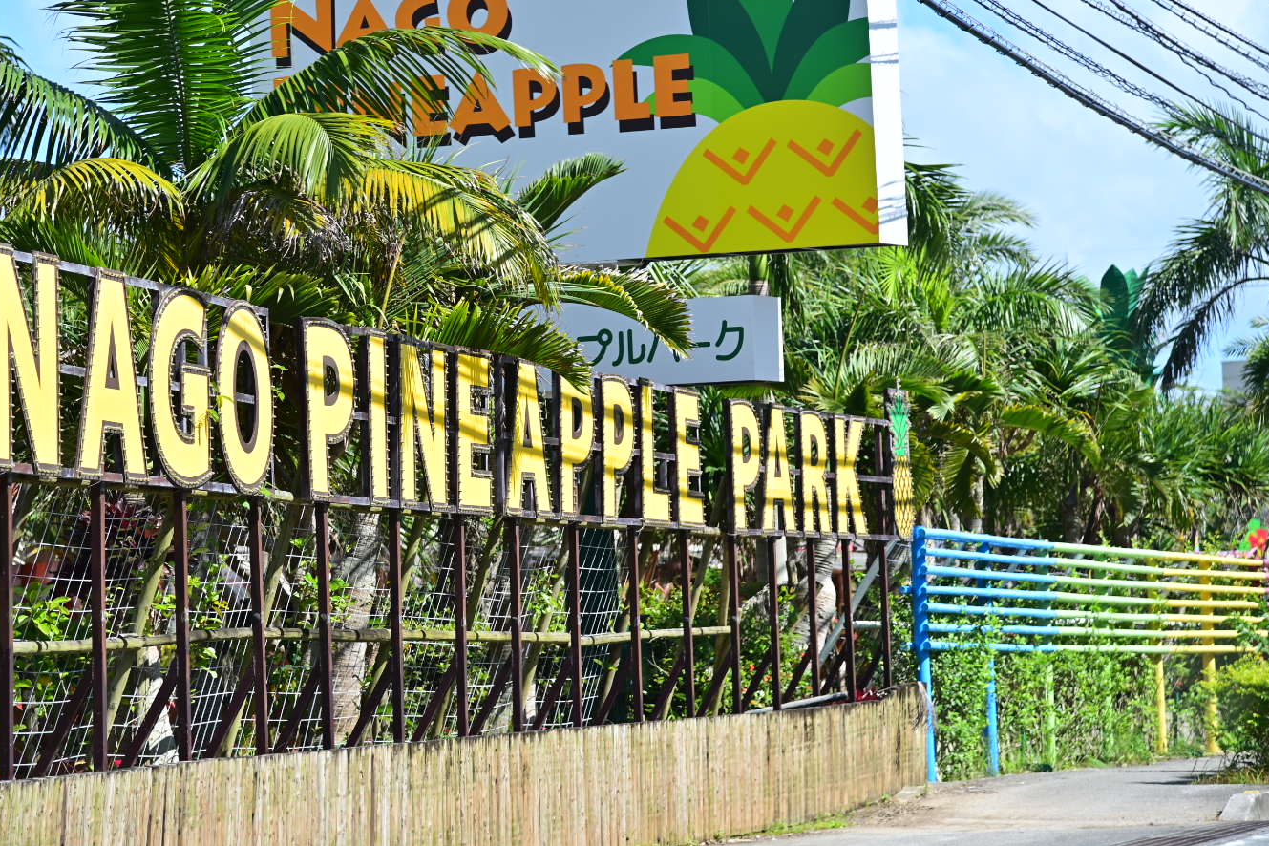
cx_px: 521
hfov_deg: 16.0
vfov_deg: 10.7
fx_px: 4512
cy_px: 355
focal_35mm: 128
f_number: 4
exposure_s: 1/500
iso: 100
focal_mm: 105
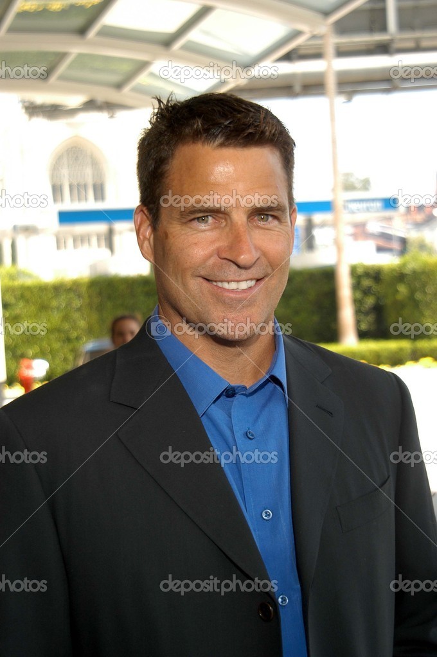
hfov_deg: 20.1
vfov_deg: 29.9
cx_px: 218
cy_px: 328
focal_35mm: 68
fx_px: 1231
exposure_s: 1/180
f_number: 5.6
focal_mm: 45
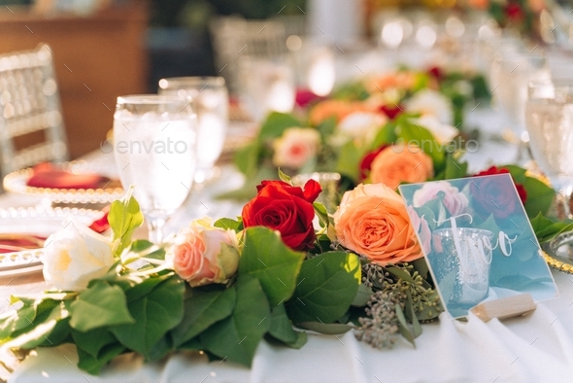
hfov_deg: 27.0
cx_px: 286
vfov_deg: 18.2
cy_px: 192
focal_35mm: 75
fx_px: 1194
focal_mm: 75
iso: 250
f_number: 2.8
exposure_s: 1/400
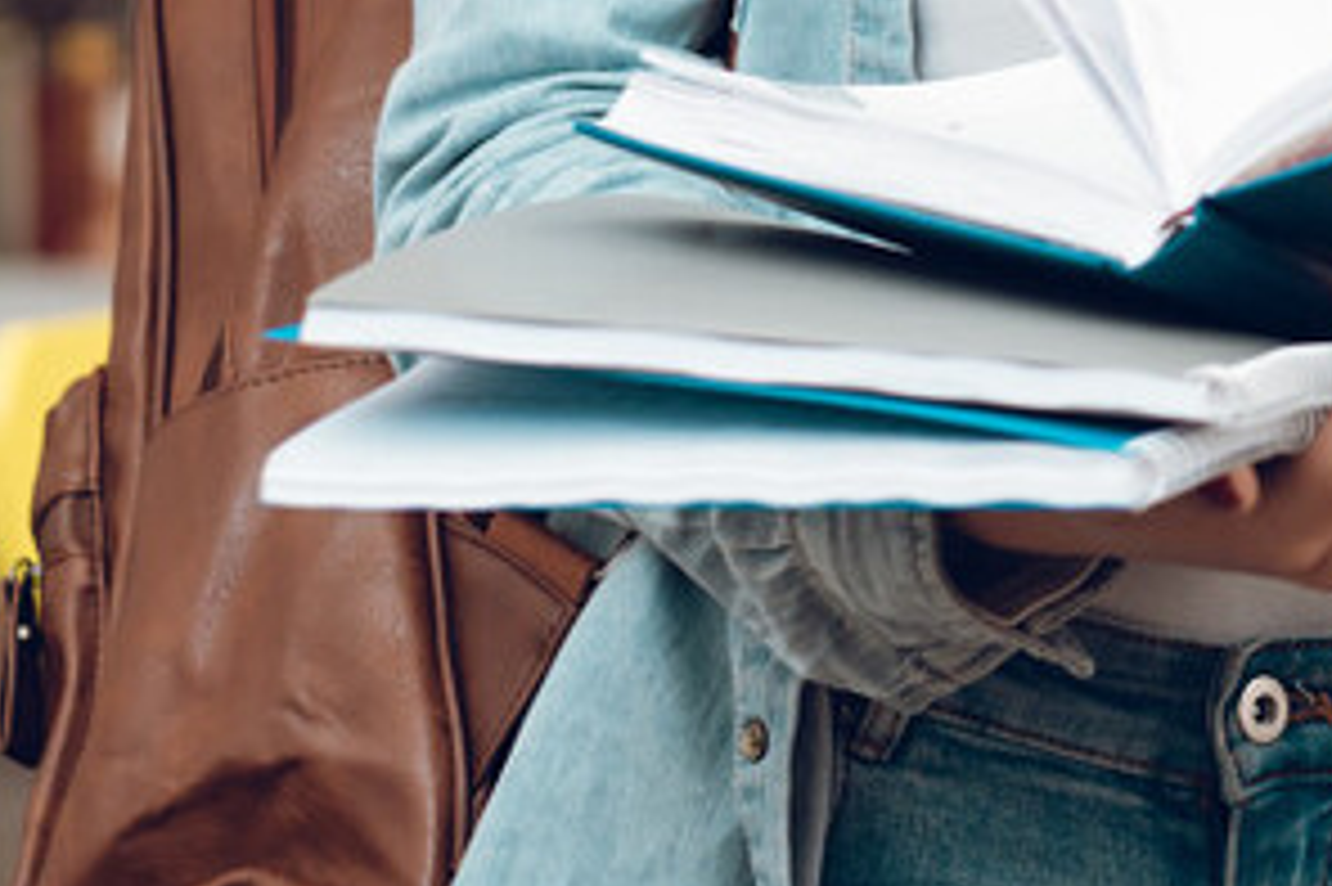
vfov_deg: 6.7
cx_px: 2048
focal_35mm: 203
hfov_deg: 9.8
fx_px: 7507
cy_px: -434
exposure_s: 1/160
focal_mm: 50
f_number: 2.8
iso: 250
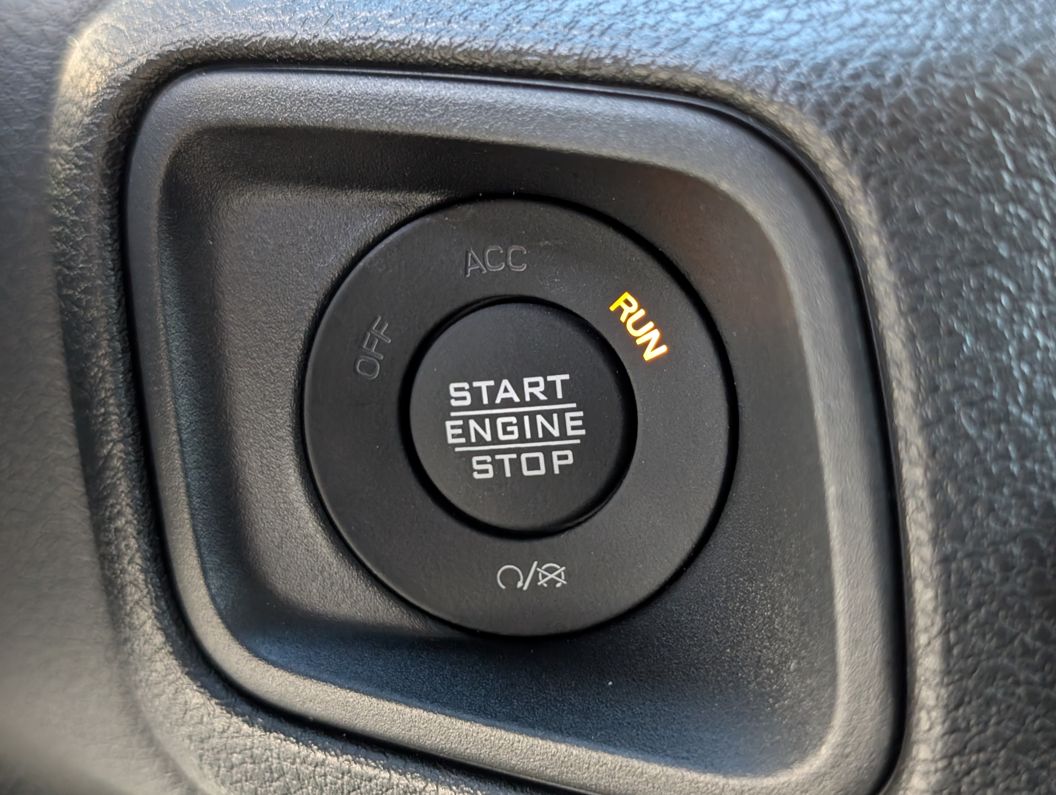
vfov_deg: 29.7
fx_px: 1497
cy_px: 398
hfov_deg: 38.9
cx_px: 528
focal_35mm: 49
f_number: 1.68
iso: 1030
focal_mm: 6.9
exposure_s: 1/100
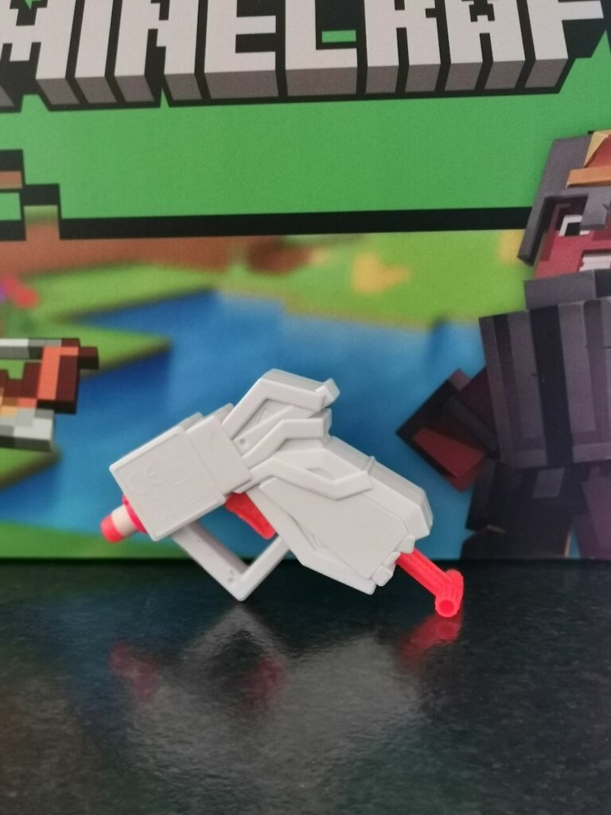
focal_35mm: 48
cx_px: 306
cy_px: 408
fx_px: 1130
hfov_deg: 30.3
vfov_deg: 39.7
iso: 320
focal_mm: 5.56
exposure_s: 1/50
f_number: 4
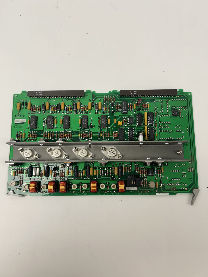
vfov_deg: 67.3
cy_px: 138
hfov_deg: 53.1
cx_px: 104
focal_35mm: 26
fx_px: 208
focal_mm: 5.7
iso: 40
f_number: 1.5
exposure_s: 1/120
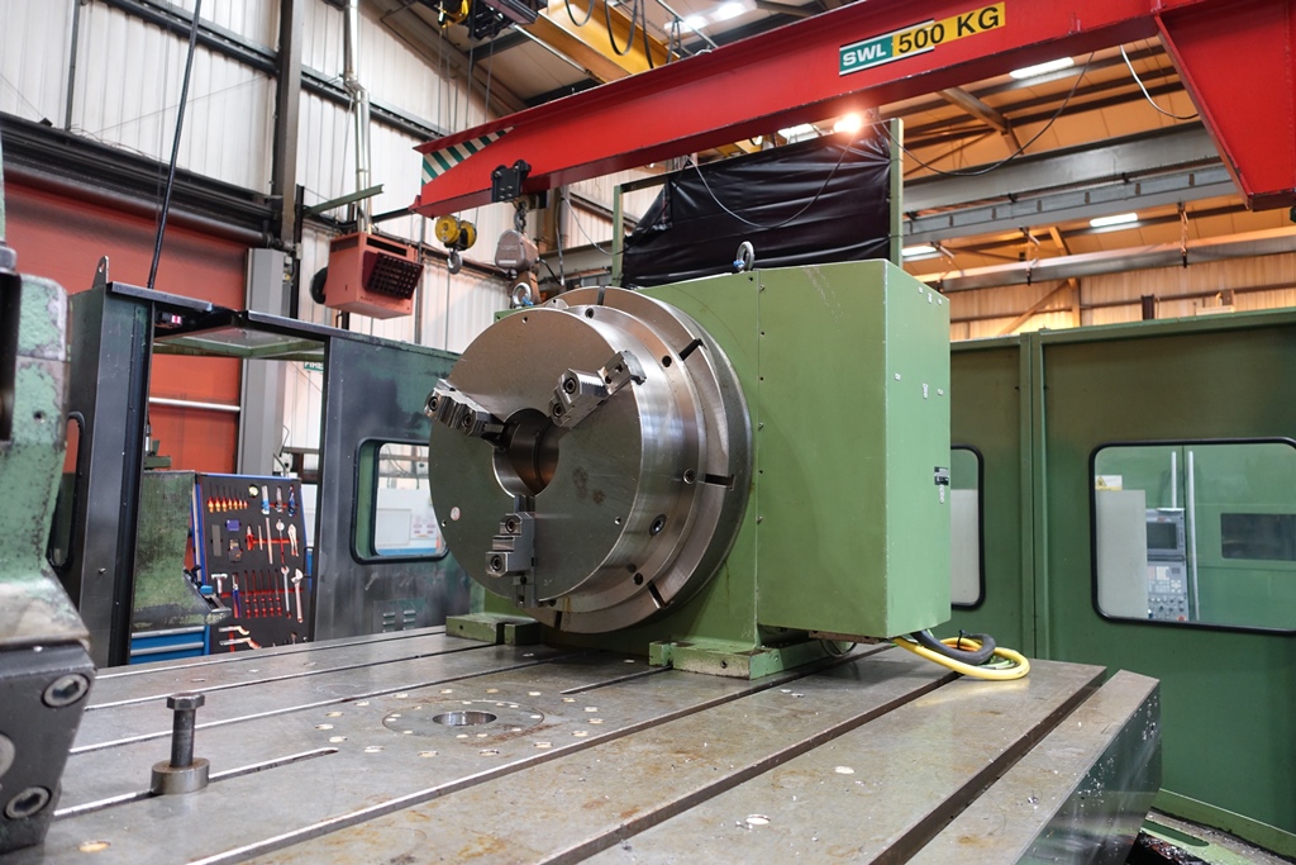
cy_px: 432
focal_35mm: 24
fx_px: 864
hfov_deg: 73.7
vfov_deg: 53.1
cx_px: 648
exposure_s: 1/30
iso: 320
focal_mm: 8.8
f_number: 1.8
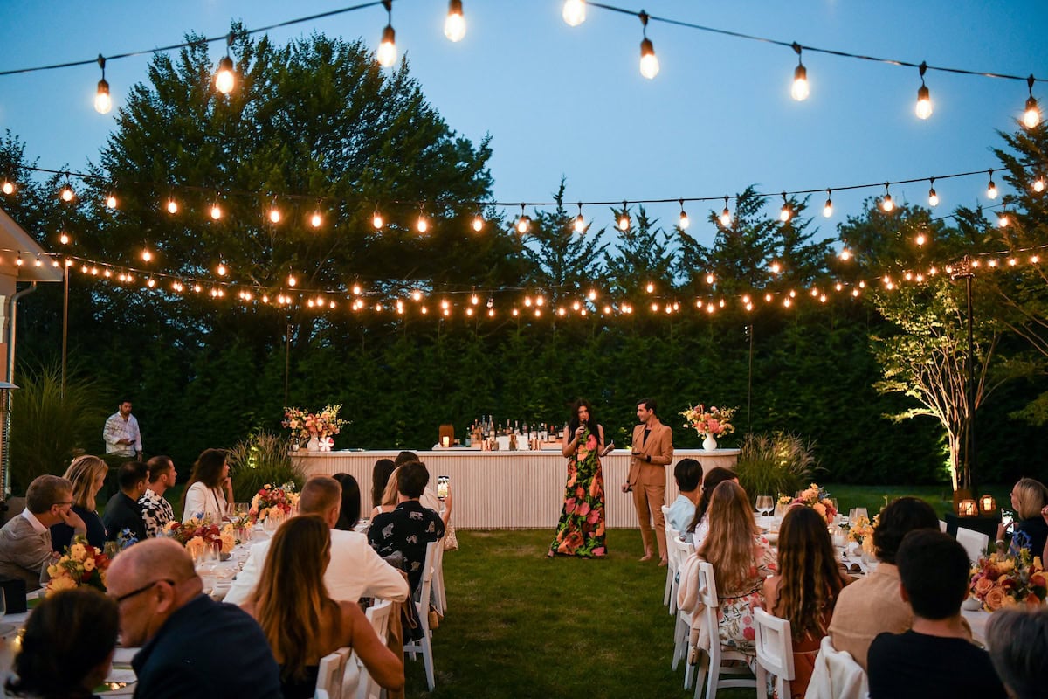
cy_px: 350
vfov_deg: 30.5
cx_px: 524
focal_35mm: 44
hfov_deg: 44.5
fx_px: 1281
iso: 2500
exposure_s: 1/50
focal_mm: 44
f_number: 2.8
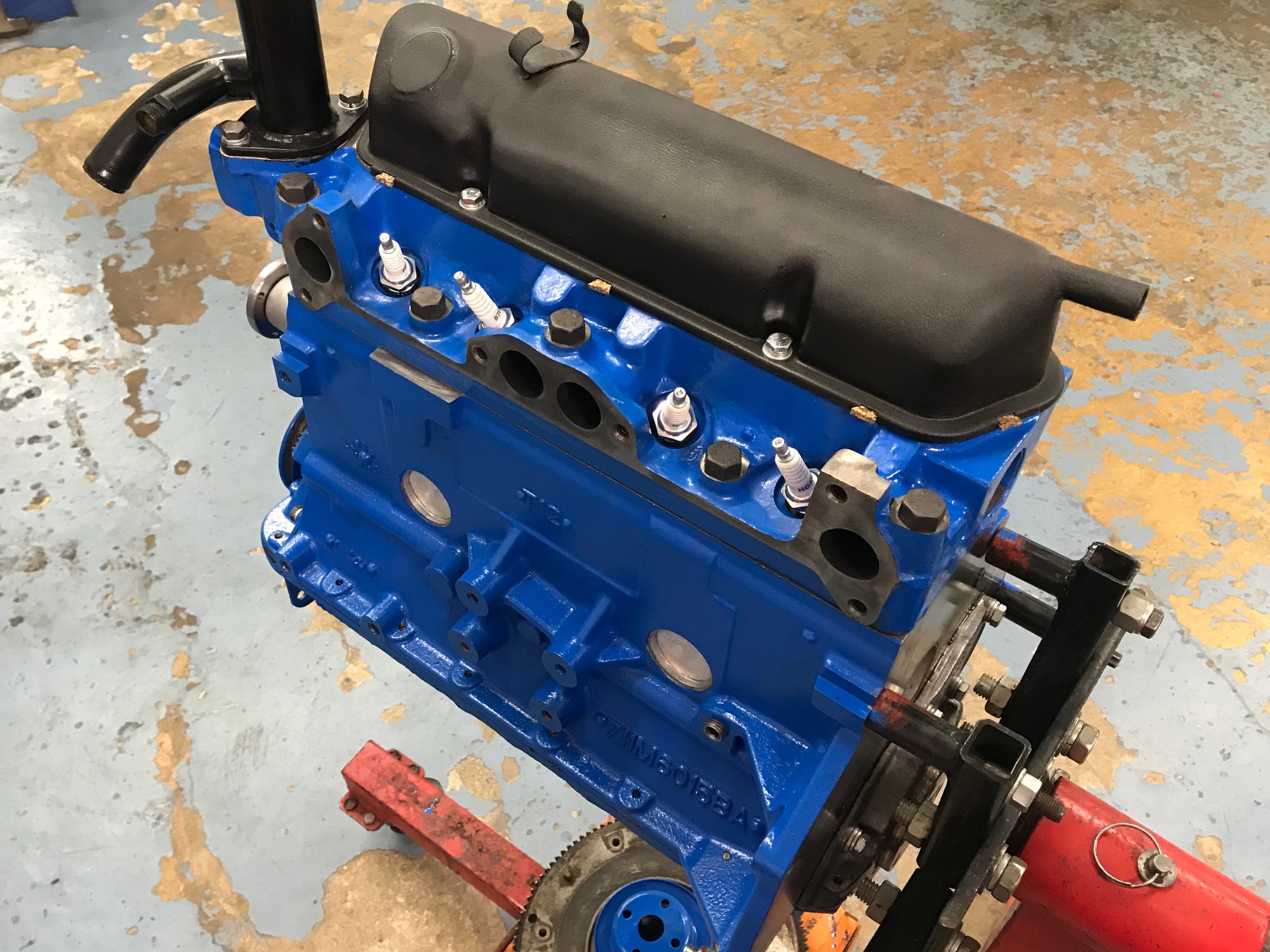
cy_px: 445
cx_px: 599
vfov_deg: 44.1
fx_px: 1174
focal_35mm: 32
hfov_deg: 56.8
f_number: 1.8
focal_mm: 3.99
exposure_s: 1/17
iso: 80
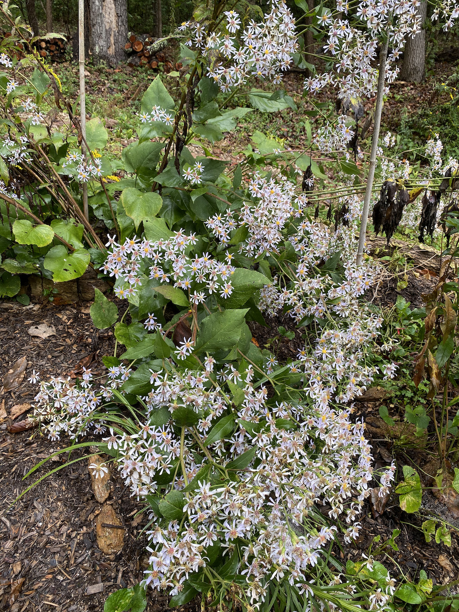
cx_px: 230
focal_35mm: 26
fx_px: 460
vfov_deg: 67.3
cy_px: 306
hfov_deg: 53.1
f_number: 1.8
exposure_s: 1/147
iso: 32
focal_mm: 4.25
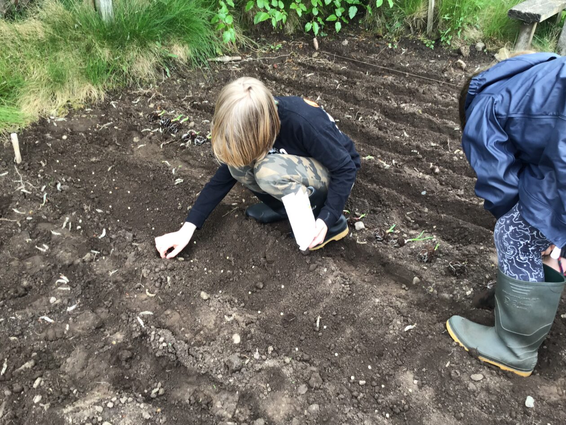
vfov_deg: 45.4
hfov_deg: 58.4
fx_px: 507
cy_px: 212
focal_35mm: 31
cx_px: 283
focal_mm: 3.3
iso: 32
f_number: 2.4
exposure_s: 1/50
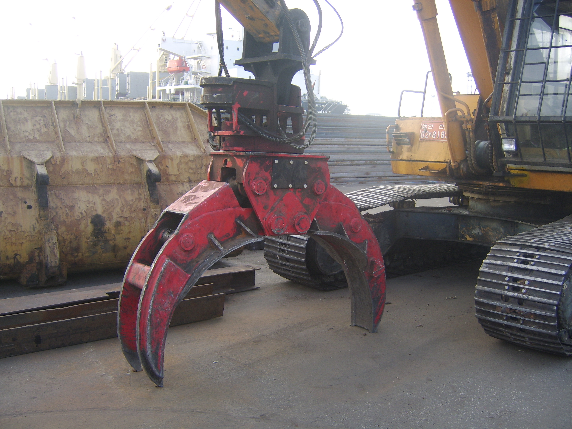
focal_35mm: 31
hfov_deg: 58.4
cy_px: 214
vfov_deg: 45.4
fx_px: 512
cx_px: 286
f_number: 2.7
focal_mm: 8.13
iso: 71
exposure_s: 1/162
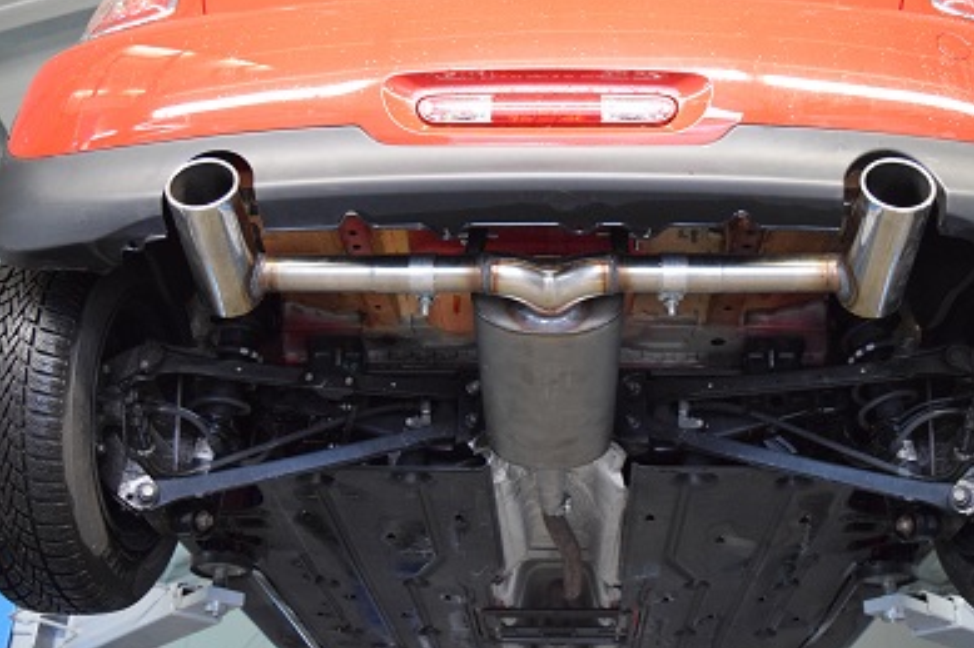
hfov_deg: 46.7
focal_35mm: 42
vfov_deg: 32.0
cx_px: 541
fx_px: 1127
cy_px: 253
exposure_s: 1/60
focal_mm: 21
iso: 3200
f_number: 3.8
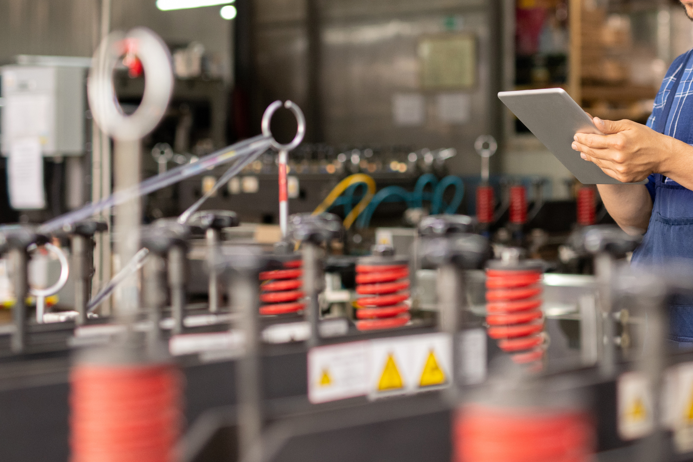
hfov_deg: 22.5
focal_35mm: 90
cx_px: 476
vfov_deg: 15.1
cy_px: 73
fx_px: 1733
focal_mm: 50
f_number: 2.2
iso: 800
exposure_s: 1/160
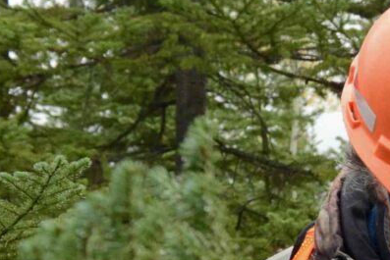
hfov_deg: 7.6
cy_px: 622
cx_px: 1060
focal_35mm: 245
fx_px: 2655
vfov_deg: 5.4
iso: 800
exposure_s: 1/800
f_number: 6.3
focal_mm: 38
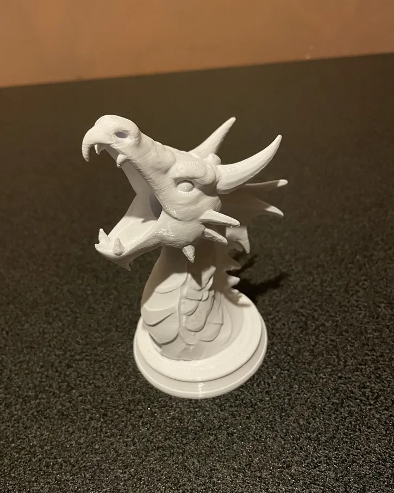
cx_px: 191
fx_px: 408
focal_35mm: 28
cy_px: 252
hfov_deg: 51.5
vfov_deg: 62.2
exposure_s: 1/56
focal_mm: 4.2
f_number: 1.6
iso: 500
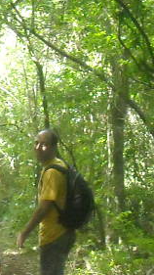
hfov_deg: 8.6
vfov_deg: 15.4
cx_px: -18
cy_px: 182
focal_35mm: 139
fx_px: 1009
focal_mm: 5.7
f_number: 2.8
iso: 800
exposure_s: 1/161
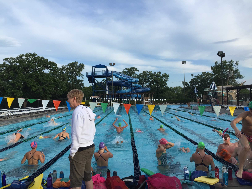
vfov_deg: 48.2
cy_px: 94
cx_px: 126
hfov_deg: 61.7
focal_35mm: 29
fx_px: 211
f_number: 2.2
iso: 32
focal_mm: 4.15
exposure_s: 1/1041
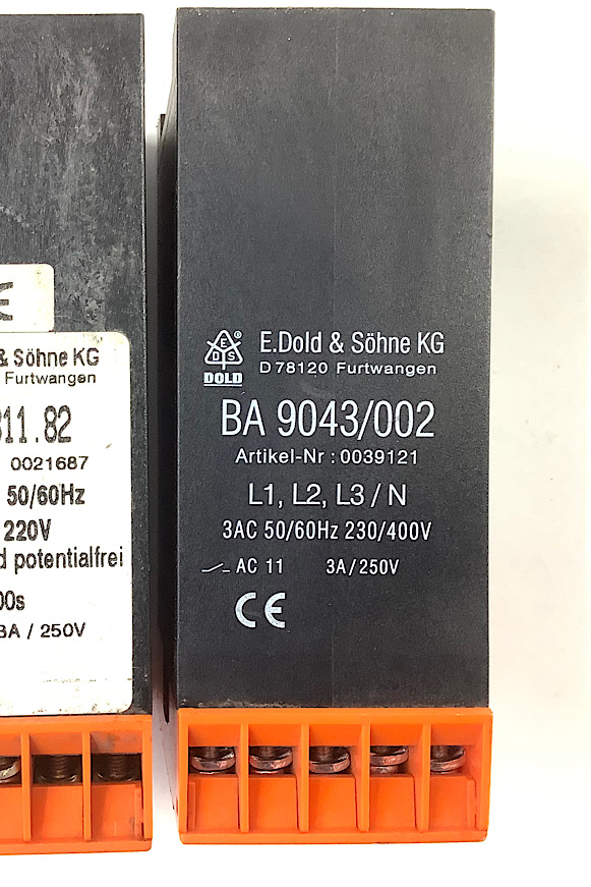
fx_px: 1083
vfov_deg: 44.5
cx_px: 132
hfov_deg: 29.9
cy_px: 444
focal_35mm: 44
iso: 160
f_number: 2.4
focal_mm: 3.3
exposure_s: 1/50
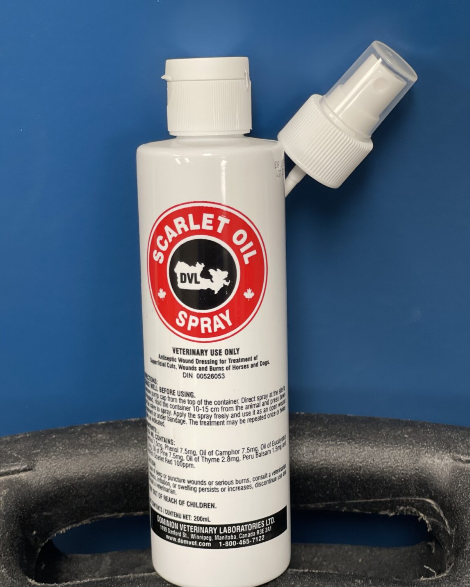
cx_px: 235
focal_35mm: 67
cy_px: 311
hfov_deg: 22.8
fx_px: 1165
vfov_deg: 28.3
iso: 200
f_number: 2.2
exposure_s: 1/63
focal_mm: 7.5
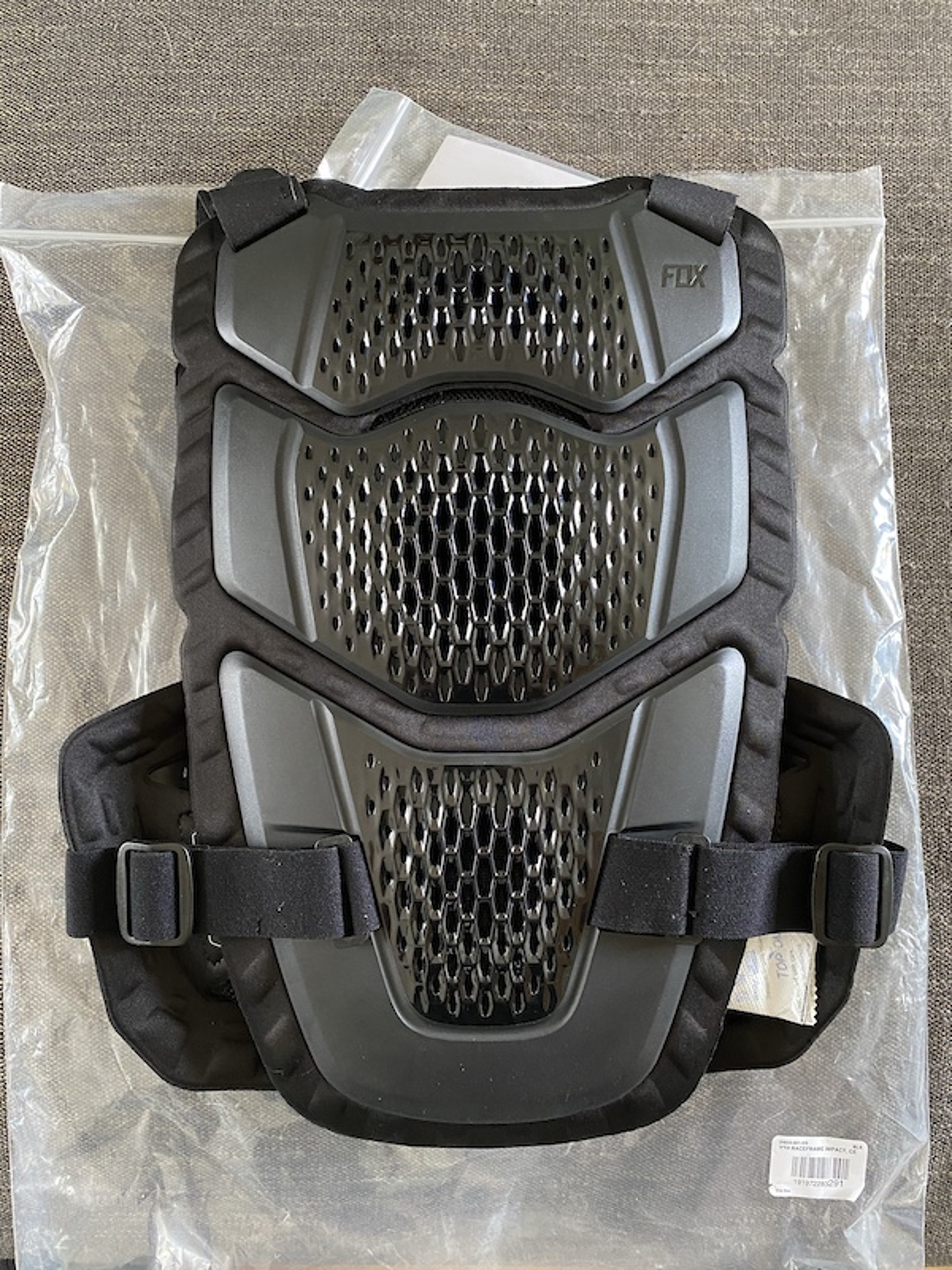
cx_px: 476
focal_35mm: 26
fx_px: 953
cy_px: 635
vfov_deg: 67.3
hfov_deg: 53.1
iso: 500
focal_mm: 4.25
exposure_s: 1/60
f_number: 1.8
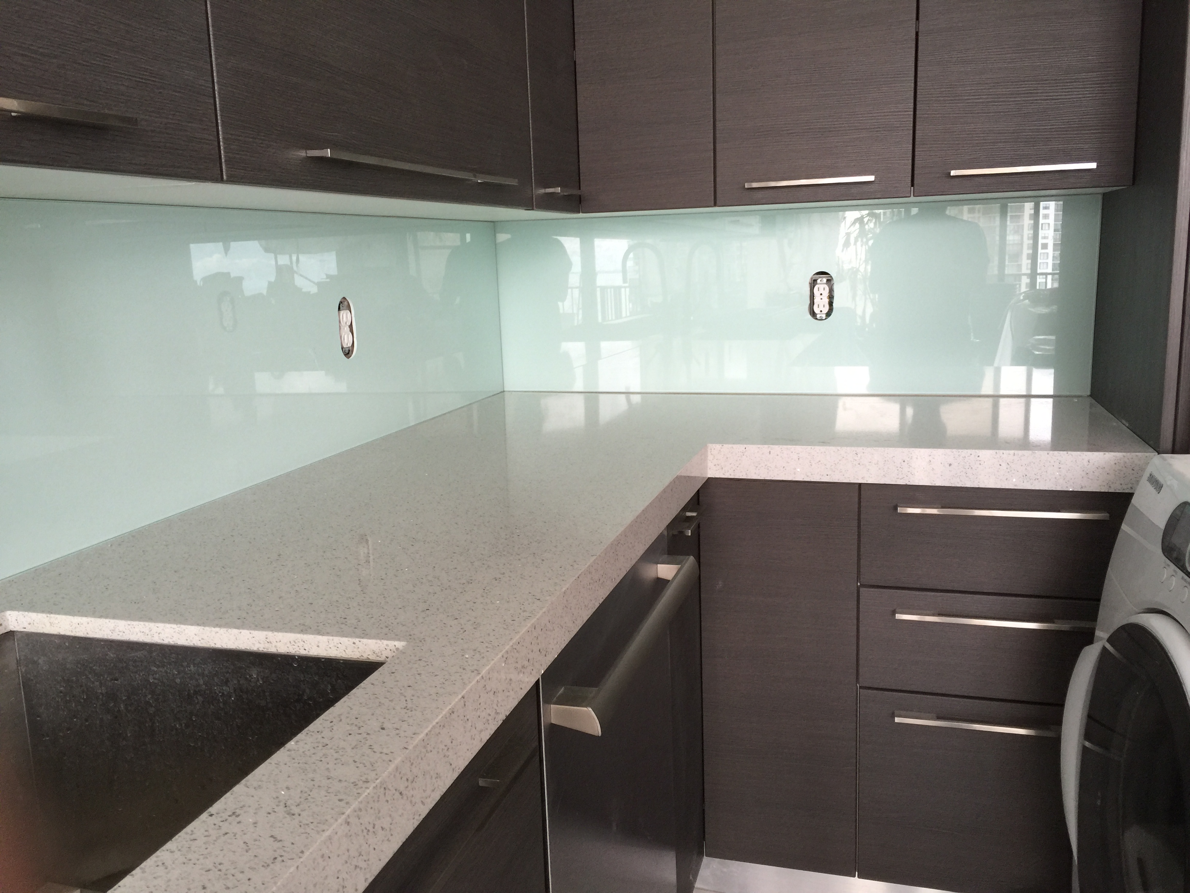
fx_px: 997
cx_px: 595
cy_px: 446
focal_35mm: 29
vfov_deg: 48.2
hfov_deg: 61.7
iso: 40
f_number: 2.2
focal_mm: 4.15
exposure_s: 1/30
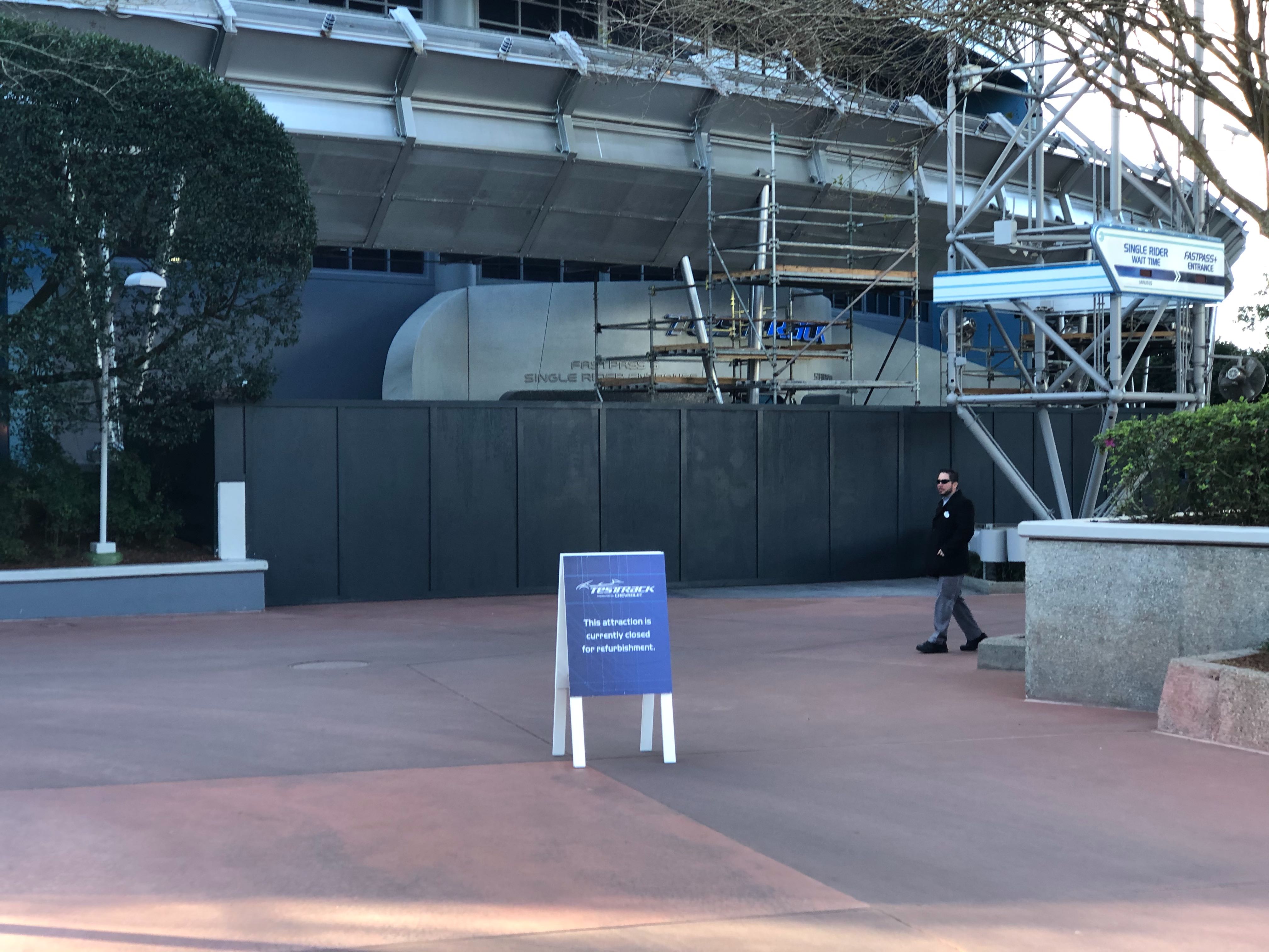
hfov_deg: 33.8
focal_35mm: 57
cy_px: 476
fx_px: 2090
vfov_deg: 25.7
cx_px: 634
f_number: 2.8
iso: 100
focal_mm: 6.6
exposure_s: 1/120
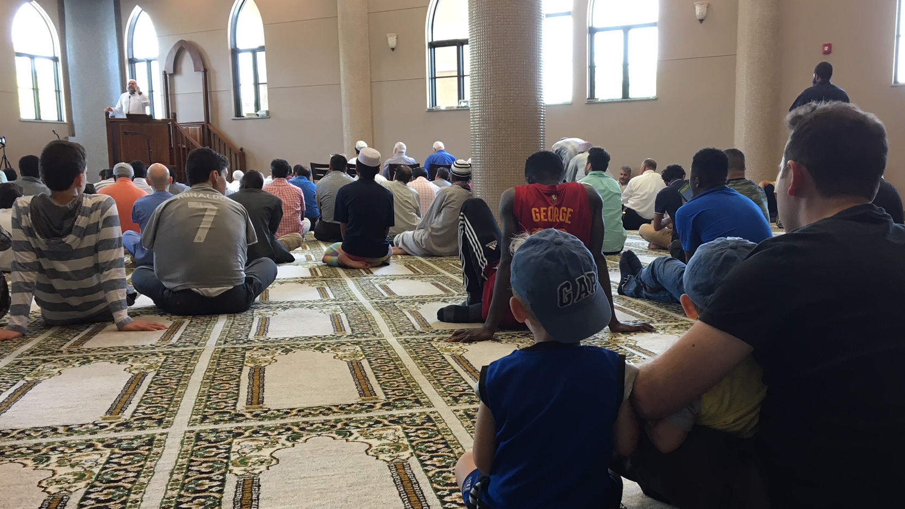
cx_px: 537
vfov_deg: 31.0
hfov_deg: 52.5
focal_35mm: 38
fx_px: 912
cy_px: 322
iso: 64
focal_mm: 4.15
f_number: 2.2
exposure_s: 1/30
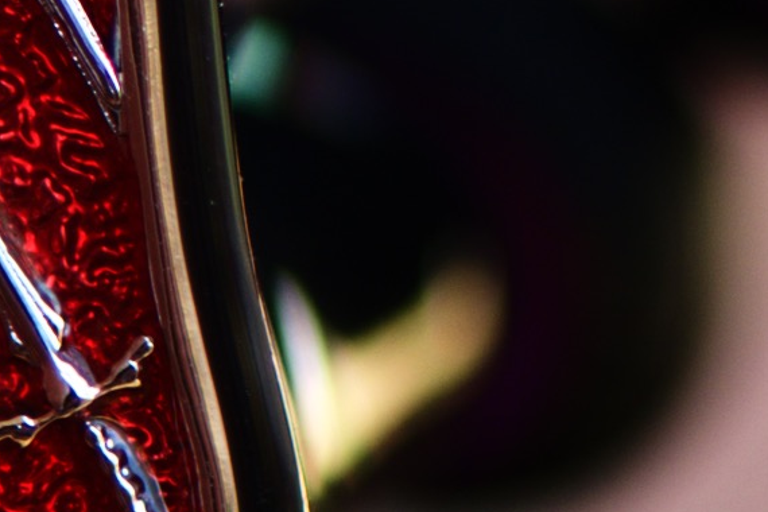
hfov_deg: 3.7
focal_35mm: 553
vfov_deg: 2.5
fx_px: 11796
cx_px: 369
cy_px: -277
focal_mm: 105
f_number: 3.5
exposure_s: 1/200
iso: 1600
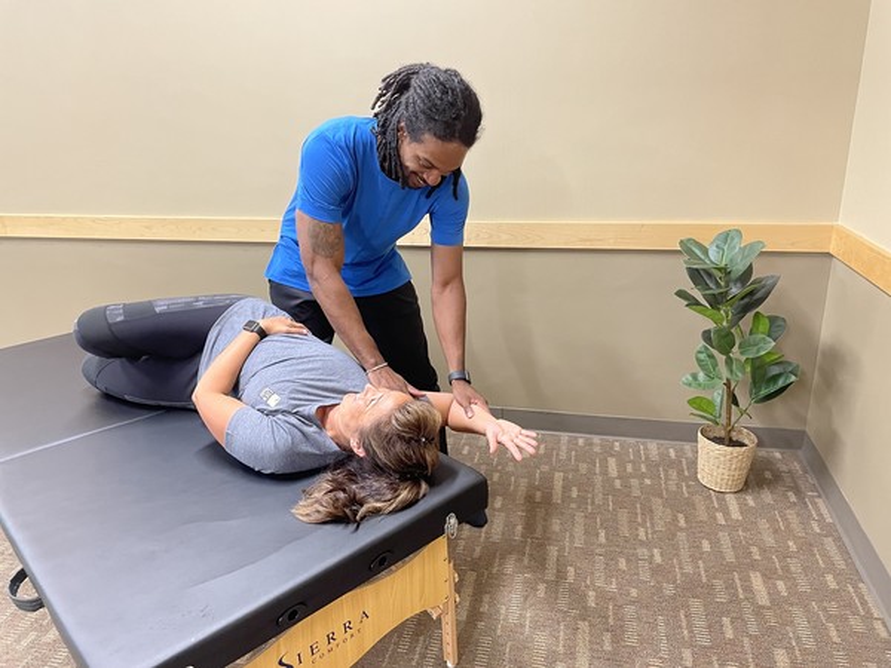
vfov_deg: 53.1
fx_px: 669
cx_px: 446
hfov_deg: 67.3
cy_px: 334
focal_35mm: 26
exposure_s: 1/60
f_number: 1.6
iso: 250
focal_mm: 4.2
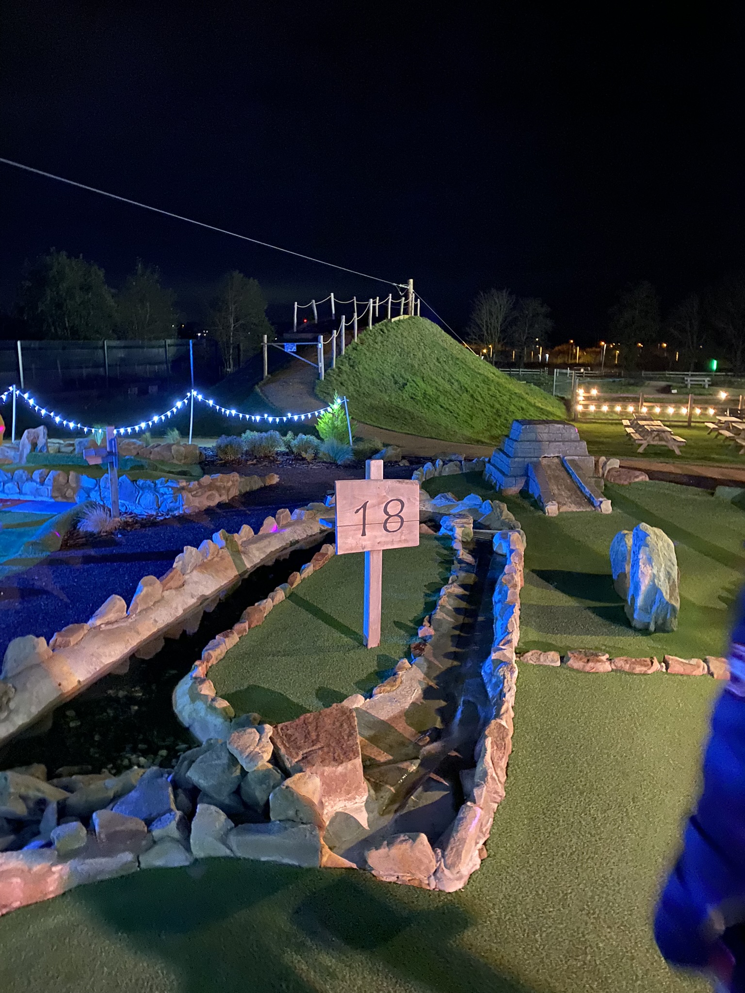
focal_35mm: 26
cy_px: 496
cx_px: 372
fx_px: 746
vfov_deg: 67.3
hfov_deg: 53.1
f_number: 1.8
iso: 1250
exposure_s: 1/8
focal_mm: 4.25
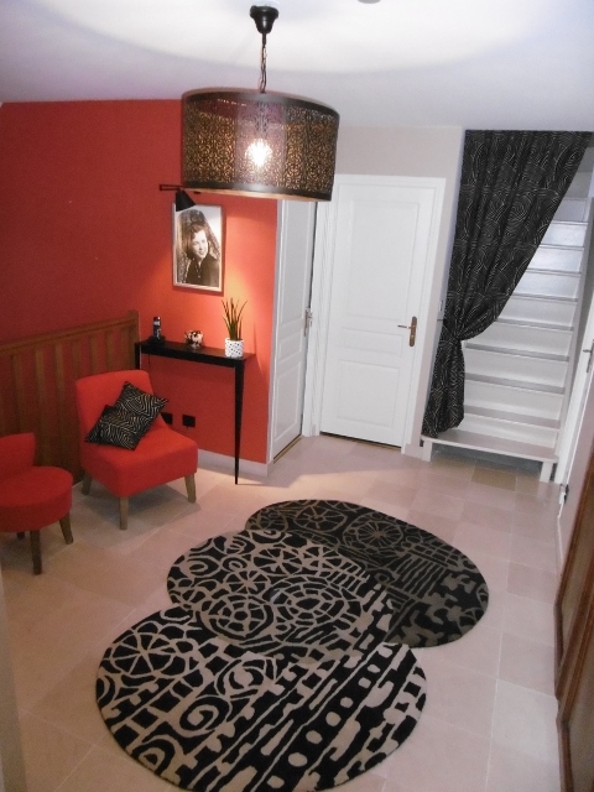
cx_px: 297
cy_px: 396
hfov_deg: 56.8
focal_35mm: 24
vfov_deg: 71.6
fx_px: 549
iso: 800
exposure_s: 1/125
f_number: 3.1
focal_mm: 4.3
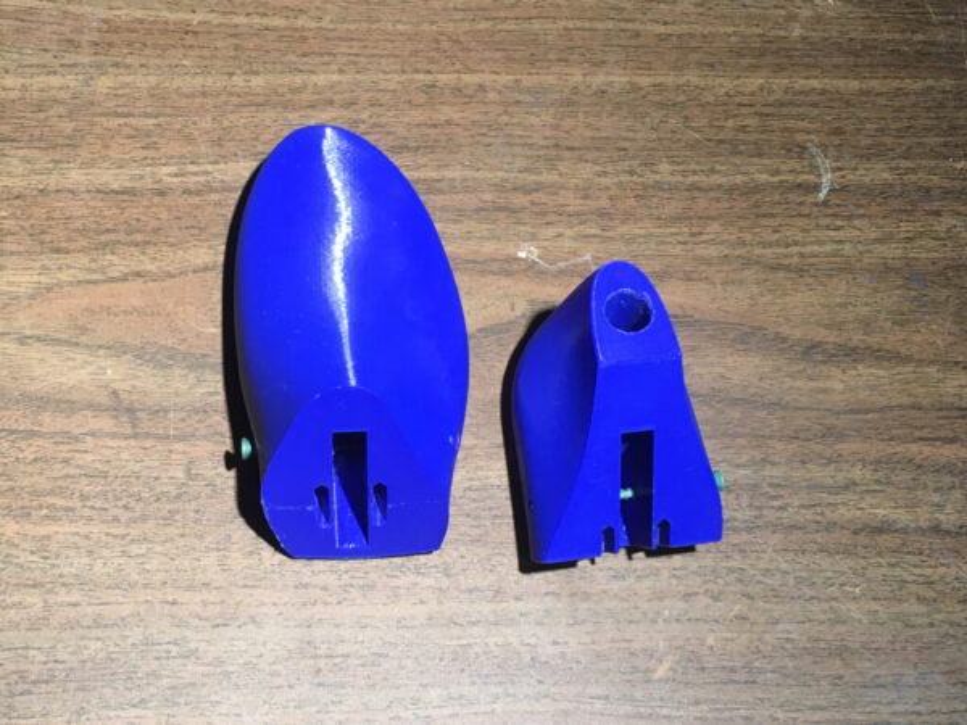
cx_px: 484
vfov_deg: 48.2
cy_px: 362
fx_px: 810
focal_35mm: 29
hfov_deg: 61.7
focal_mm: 4.15
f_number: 2.2
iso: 32
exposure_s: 1/30
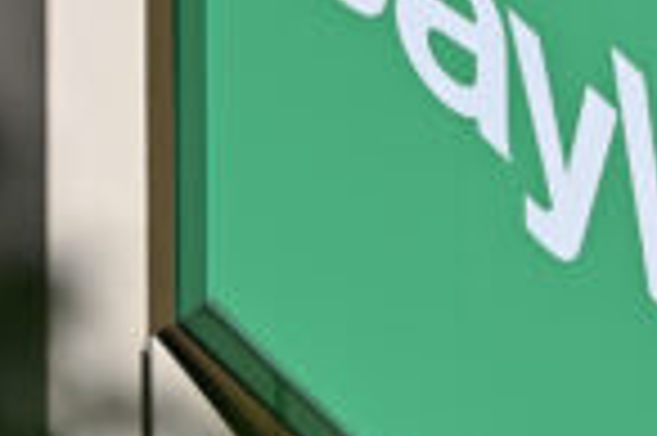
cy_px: -29
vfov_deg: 0.9
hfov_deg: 1.4
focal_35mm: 1491
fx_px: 27180
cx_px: 482
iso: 110
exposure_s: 1/800
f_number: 5.6
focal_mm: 310
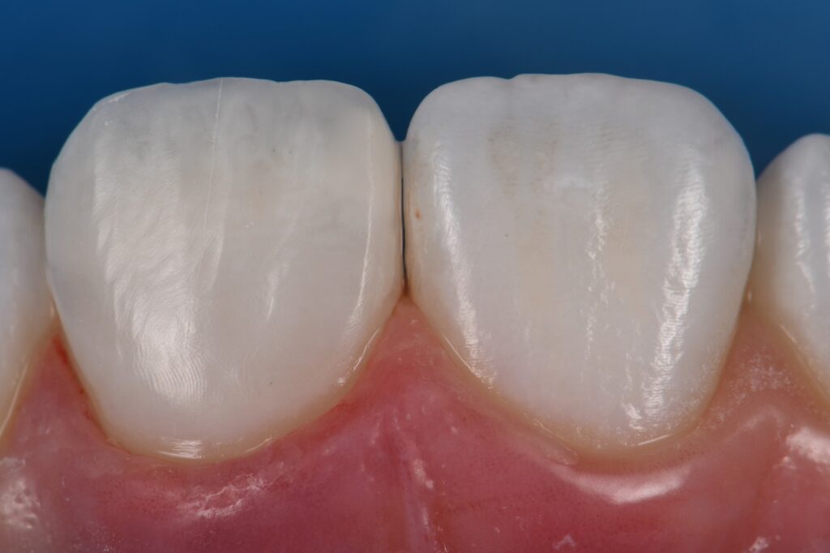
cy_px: 276
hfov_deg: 13.1
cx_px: 415
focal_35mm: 157
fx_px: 3618
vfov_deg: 8.7
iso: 200
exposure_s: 1/160
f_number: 32
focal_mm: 105
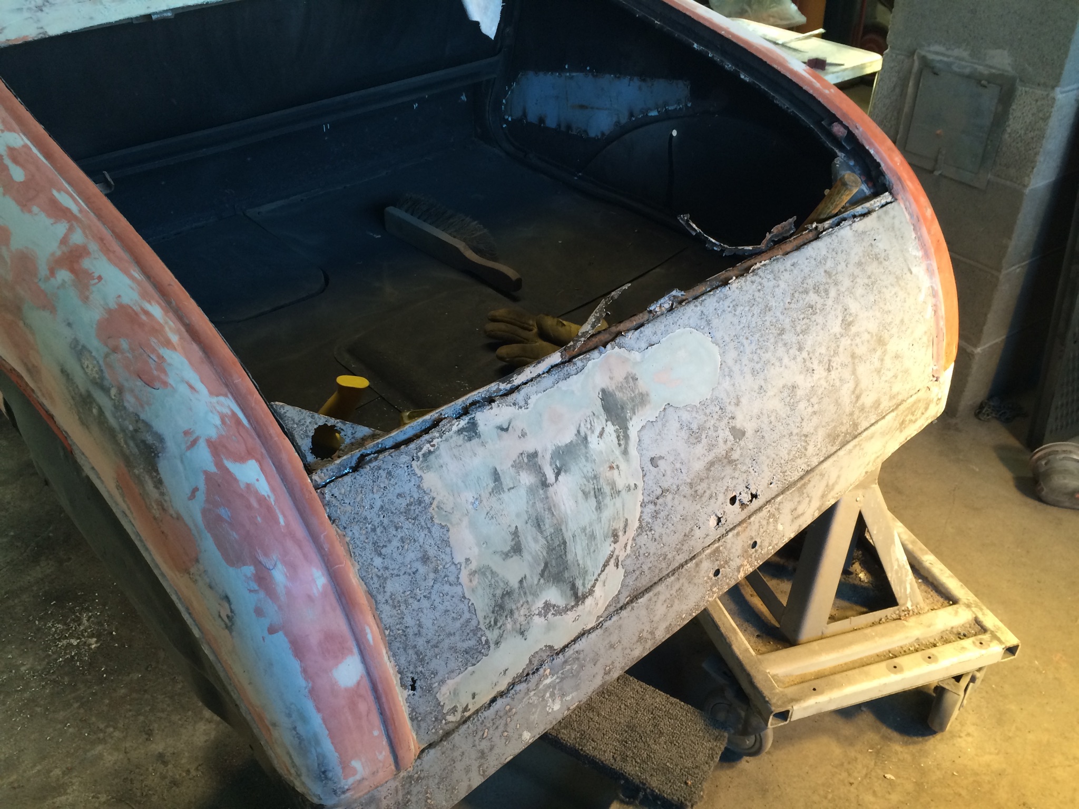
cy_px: 404
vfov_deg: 48.2
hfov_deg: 61.7
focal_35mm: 29
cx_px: 540
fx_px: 904
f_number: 2.2
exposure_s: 1/30
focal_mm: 4.15
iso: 80
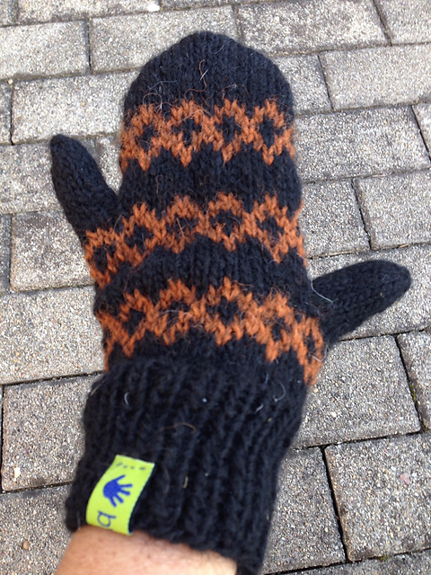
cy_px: 288
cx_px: 216
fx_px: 548
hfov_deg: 42.9
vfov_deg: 55.4
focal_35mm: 33
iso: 50
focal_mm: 4.12
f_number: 2.4
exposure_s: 1/40
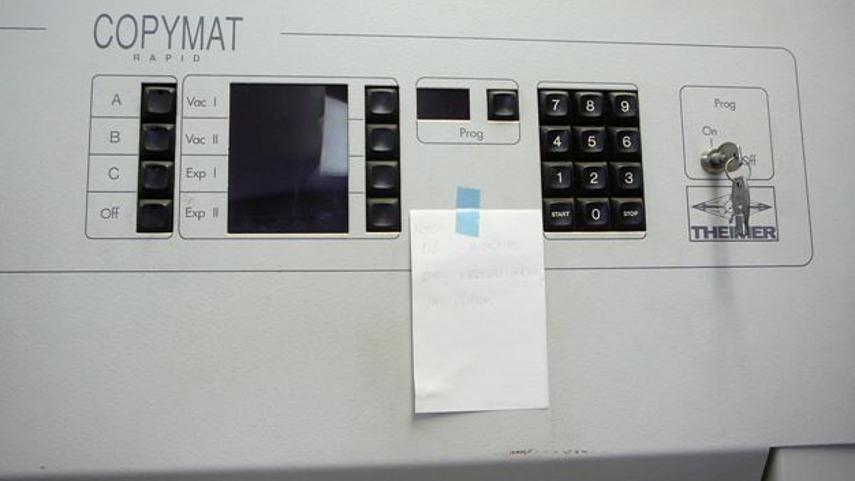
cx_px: 419
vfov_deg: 30.2
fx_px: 884
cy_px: 167
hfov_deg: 51.6
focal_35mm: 39
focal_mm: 5.2
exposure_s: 1/20
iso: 100
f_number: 2.8
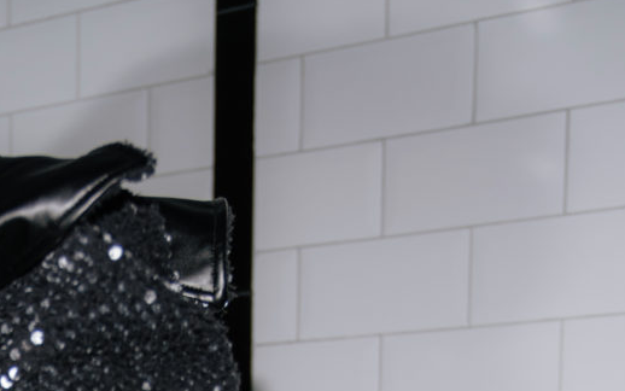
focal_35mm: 117
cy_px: 805
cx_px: -100
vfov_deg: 10.3
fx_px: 1993
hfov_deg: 17.1
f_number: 3.2
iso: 125
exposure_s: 1/80
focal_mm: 31
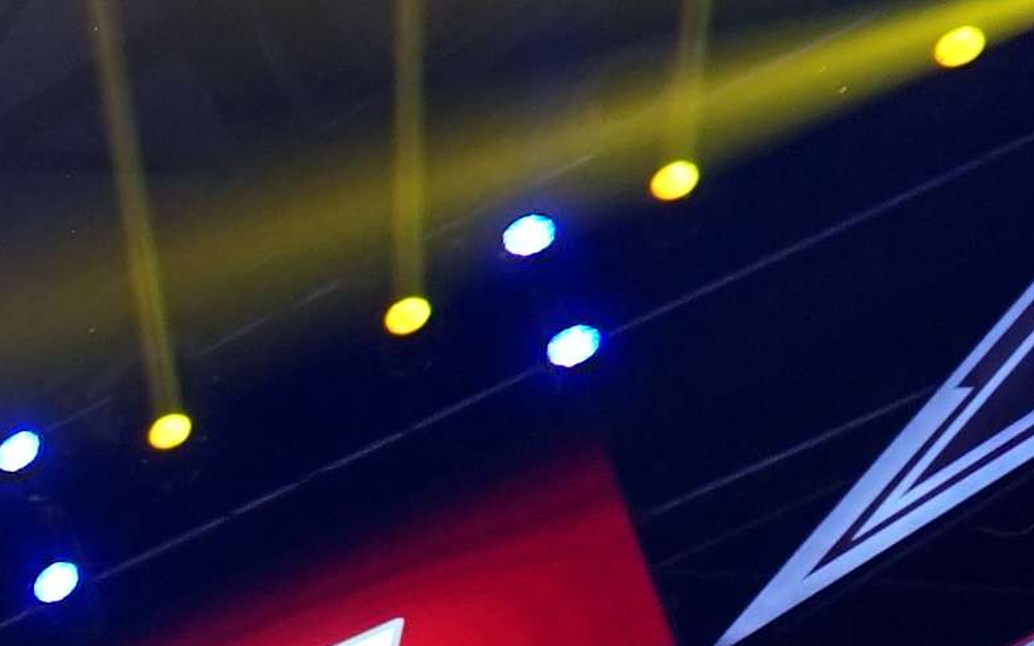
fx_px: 3494
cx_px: -1727
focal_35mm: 124
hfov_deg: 12.0
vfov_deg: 8.3
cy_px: 2158
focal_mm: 16
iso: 640
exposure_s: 1/100
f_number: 4.5
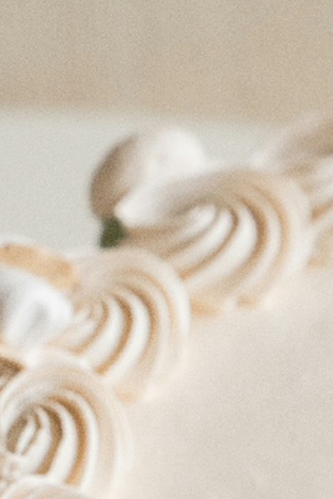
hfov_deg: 4.8
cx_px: 220
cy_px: 873
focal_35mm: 284
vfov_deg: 7.1
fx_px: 3940
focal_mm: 70
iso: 1250
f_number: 6.3
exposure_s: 1/161
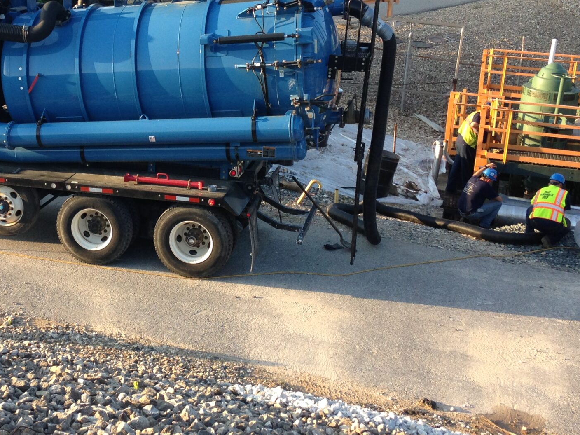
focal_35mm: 60
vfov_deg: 24.3
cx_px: 133
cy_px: 157
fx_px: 1005
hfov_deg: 31.5
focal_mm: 4.12
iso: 50
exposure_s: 1/227
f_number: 2.4
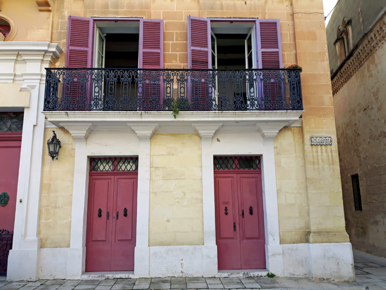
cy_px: 145
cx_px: 193
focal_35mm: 31
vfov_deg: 45.4
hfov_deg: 58.4
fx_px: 346
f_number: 1.9
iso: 40
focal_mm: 3.7
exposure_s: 1/300
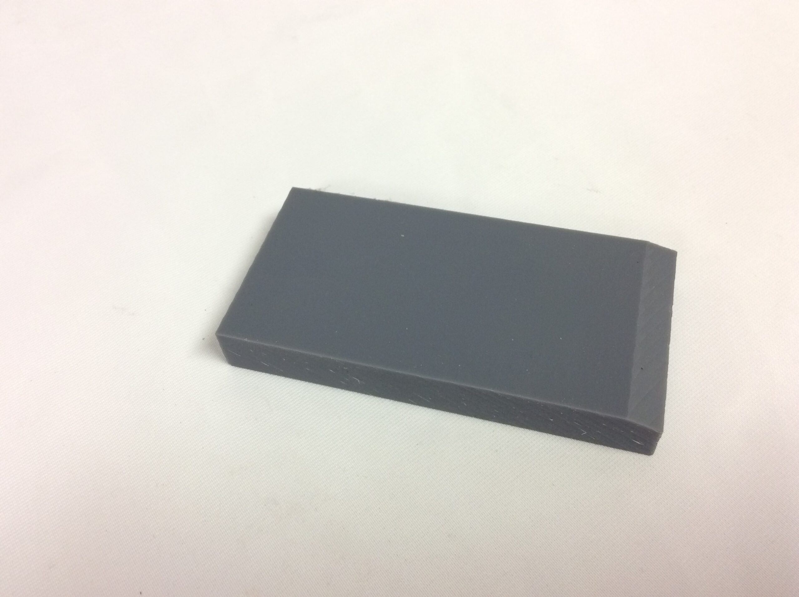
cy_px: 298
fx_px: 738
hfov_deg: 56.9
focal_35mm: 32
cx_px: 400
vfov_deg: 44.1
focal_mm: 3.3
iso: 80
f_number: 2.4
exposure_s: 1/24
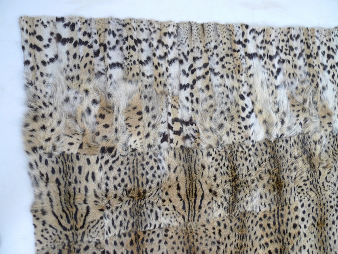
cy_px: 127
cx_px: 169
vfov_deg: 56.8
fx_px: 234
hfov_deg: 71.6
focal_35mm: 24
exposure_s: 1/30
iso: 125
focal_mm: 5.1
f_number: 2
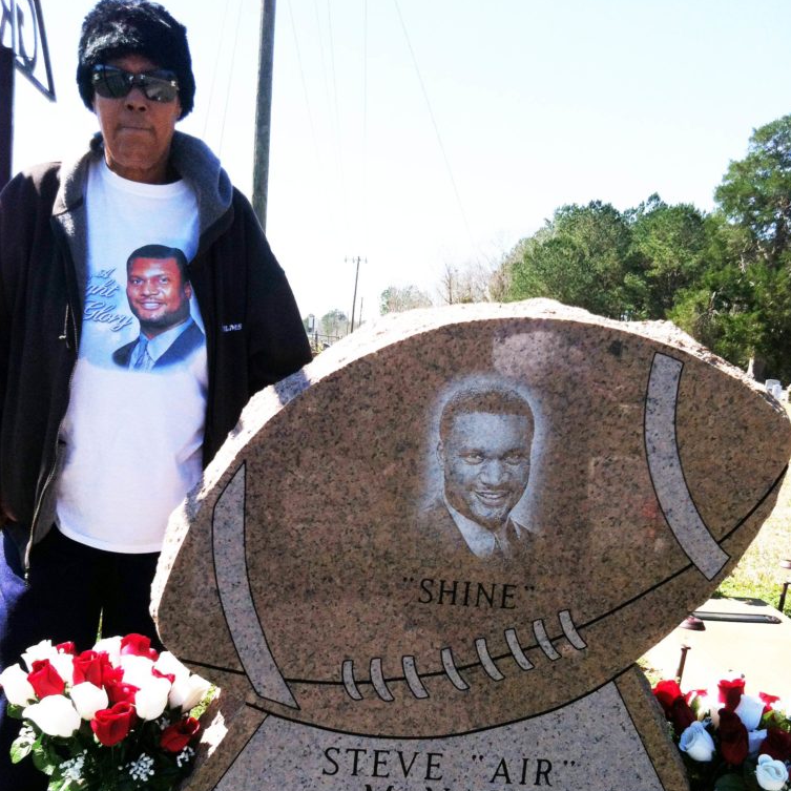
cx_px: 401
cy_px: 533
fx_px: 1086
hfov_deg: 40.0
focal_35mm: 42
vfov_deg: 39.5
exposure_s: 1/897
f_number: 2.8
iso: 80
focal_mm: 3.85
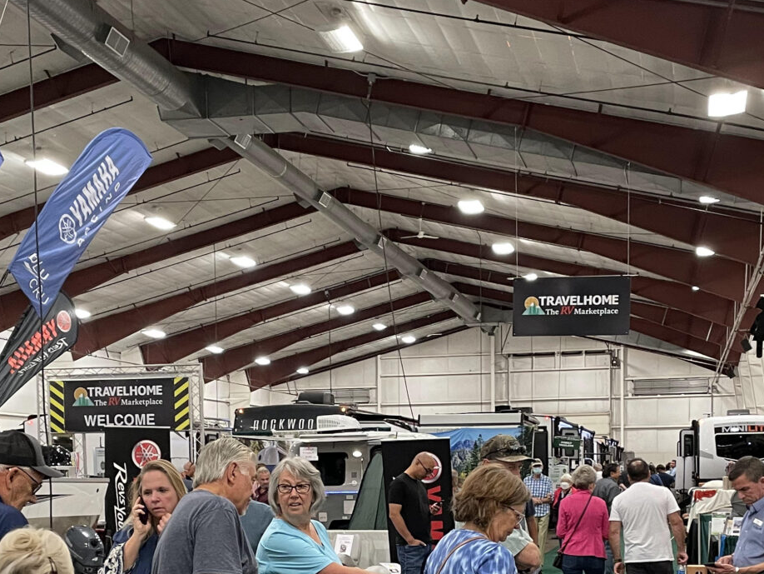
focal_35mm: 58
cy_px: 534
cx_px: 395
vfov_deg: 24.4
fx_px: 1280
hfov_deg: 33.2
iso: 200
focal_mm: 4.2
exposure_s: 1/60
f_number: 1.6
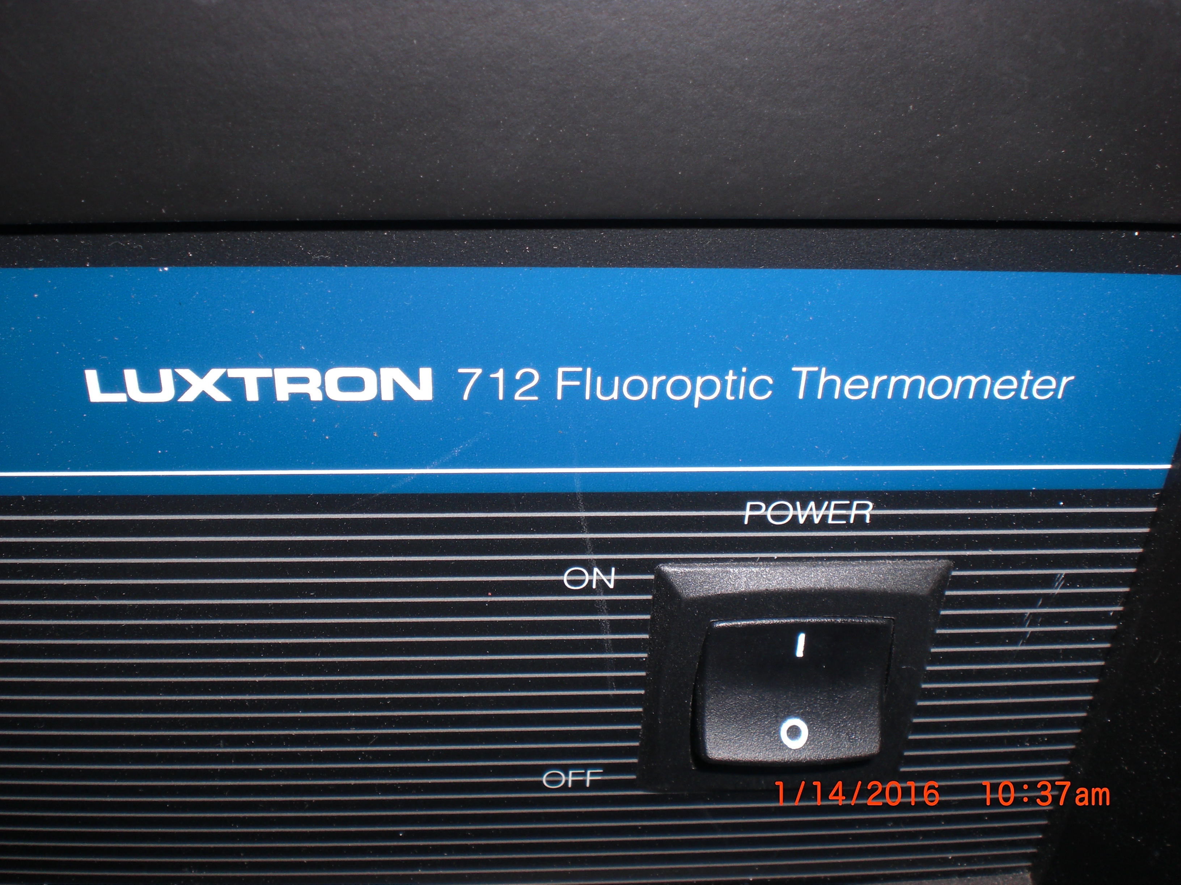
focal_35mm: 38
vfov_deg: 37.7
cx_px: 590
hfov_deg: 49.0
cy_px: 442
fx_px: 1296
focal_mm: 6.3
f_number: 5.6
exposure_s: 1/60
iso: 64
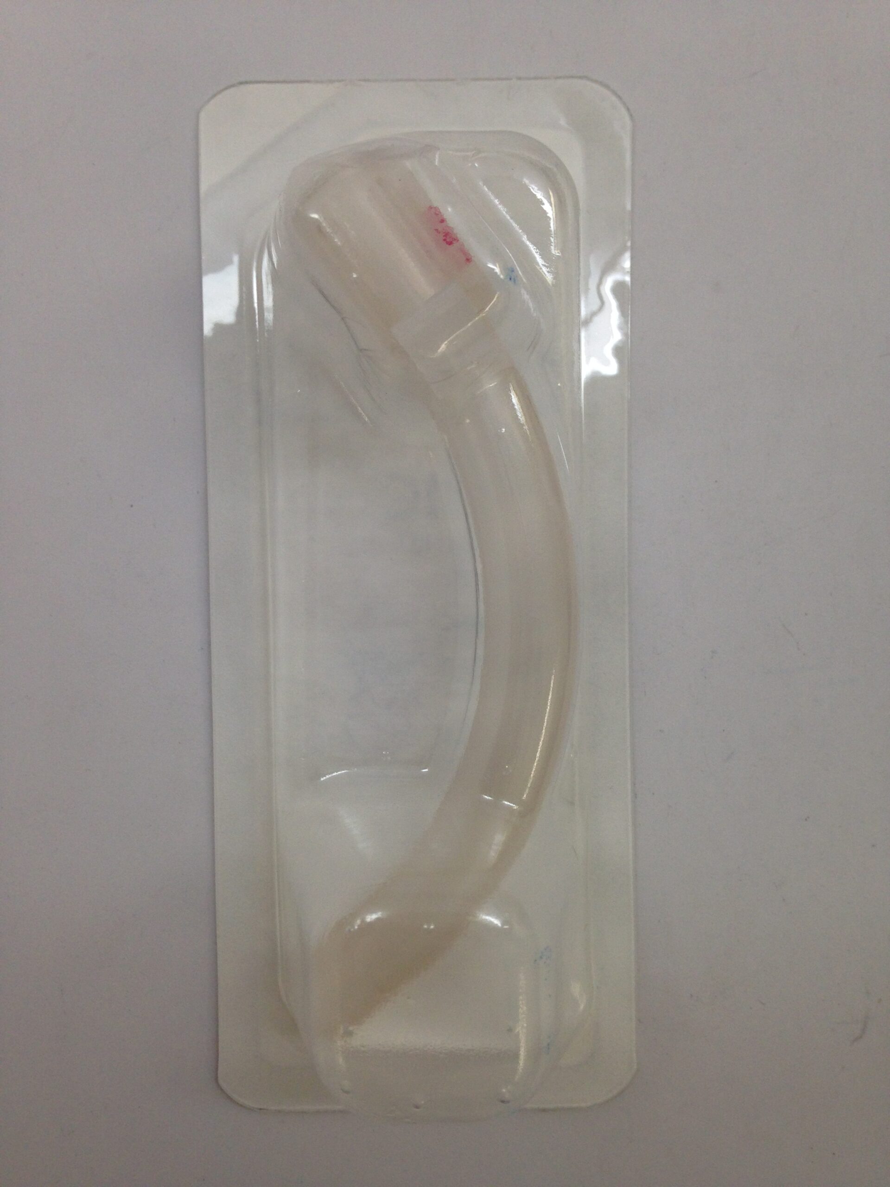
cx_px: 445
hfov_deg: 42.9
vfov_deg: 55.4
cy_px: 594
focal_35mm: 33
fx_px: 1131
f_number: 2.4
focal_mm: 4.12
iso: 64
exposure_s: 1/120
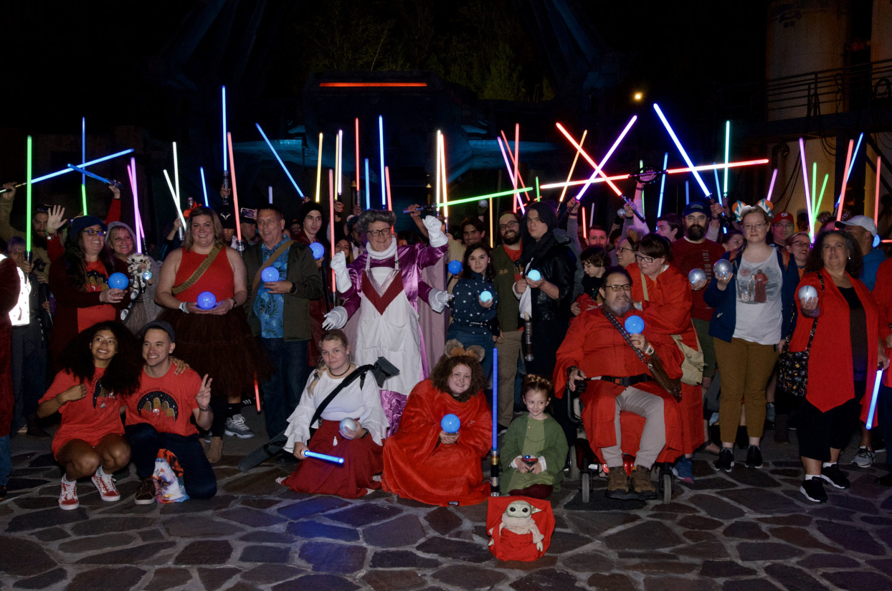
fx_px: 816
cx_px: 446
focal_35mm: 33
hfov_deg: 57.3
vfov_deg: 39.8
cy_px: 296
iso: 2500
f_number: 9
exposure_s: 1/60
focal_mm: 22
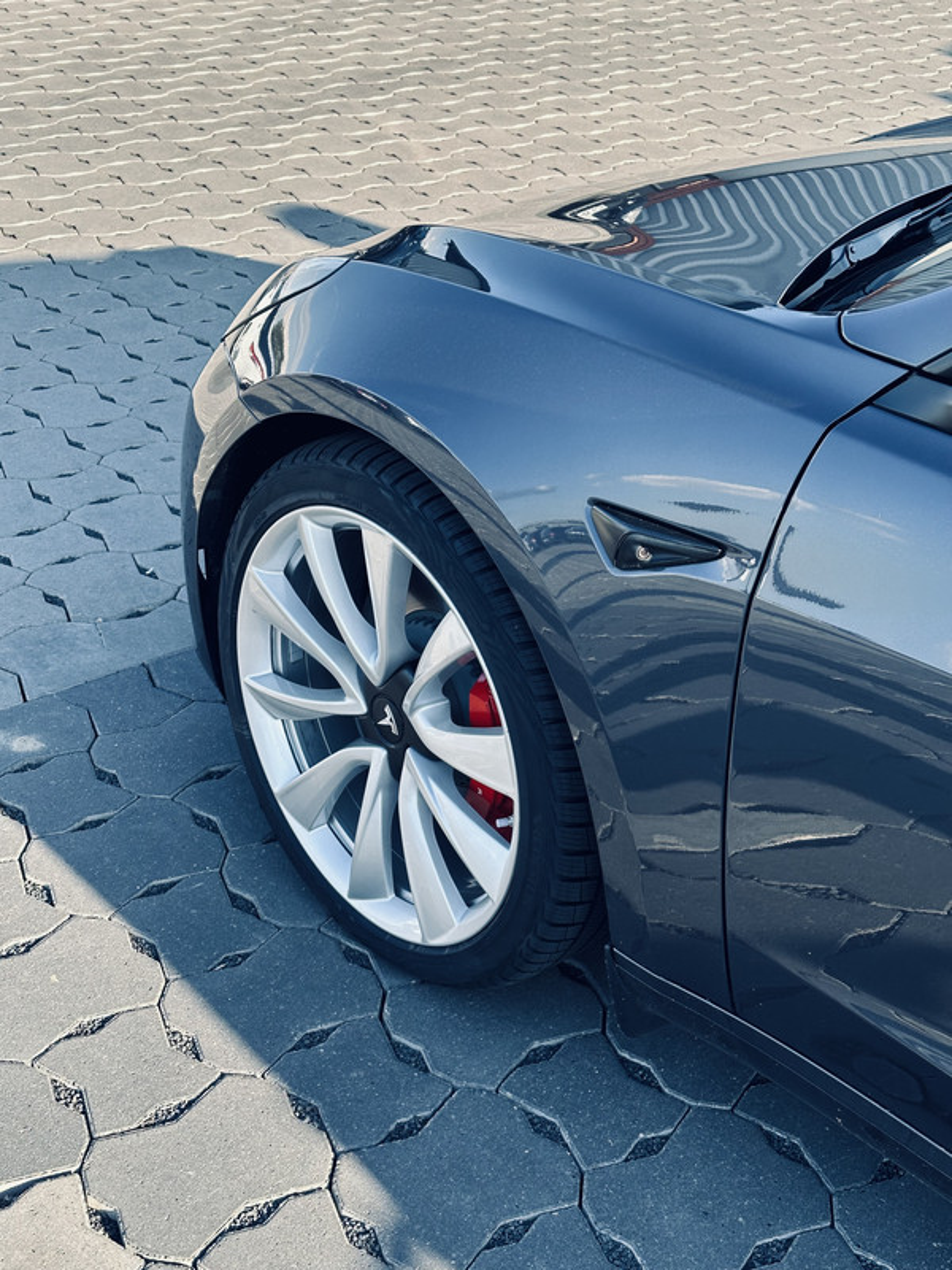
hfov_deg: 30.3
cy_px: 635
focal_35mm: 48
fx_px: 1760
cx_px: 476
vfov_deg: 39.7
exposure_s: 1/615
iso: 64
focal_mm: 6.86
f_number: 1.78
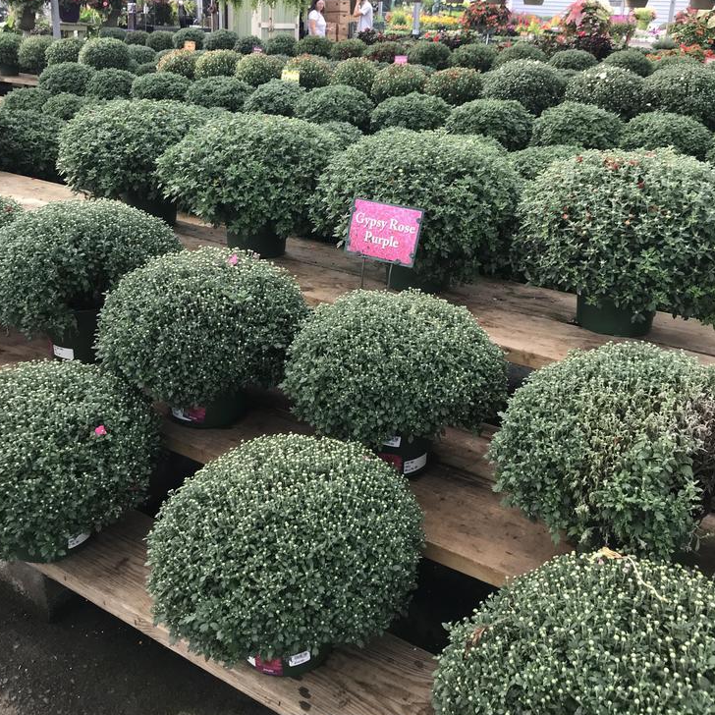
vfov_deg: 48.3
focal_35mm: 34
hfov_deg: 48.4
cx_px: 354
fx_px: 795
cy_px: 302
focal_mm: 3.99
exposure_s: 1/120
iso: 32
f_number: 1.8
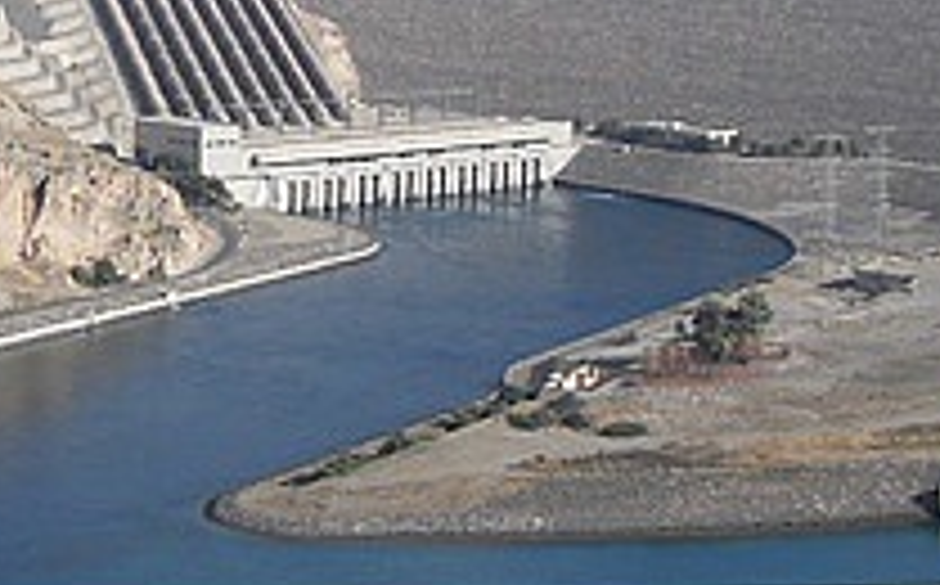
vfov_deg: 13.6
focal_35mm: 95
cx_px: 517
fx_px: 2430
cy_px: 61
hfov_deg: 21.9
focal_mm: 6.3
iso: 80
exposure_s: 1/250
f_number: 7
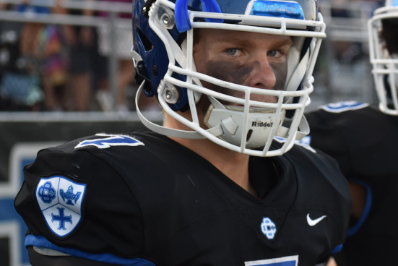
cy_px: 88
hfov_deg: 12.7
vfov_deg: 8.5
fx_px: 1792
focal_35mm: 162
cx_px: 233
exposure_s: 1/320
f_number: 4.5
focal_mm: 70
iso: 400
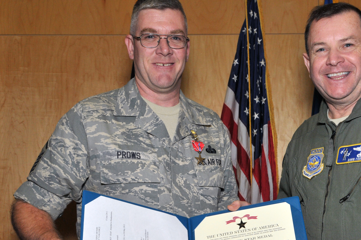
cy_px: 182
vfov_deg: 26.1
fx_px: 511
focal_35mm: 51
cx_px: 242
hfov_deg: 38.5
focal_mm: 20
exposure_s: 1/125
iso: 400
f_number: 5.6
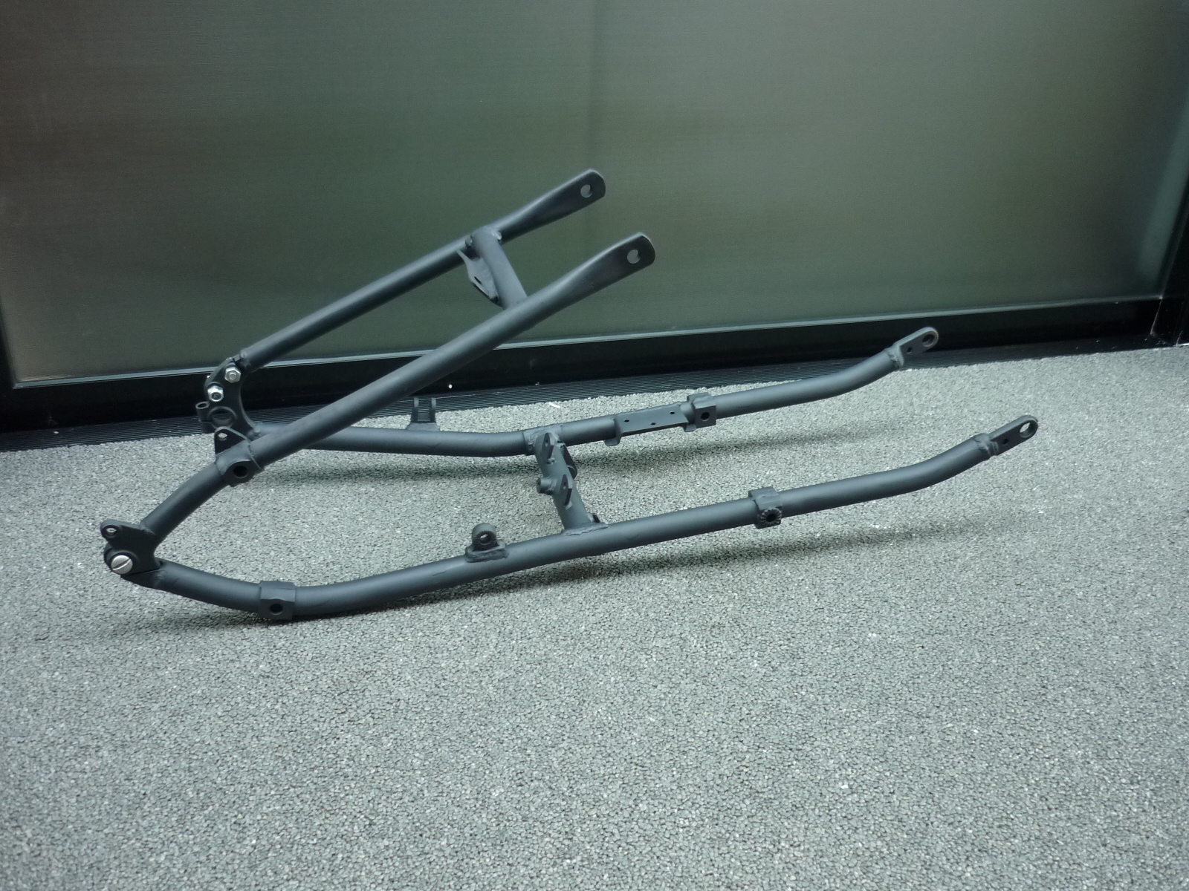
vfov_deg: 42.9
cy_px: 446
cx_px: 594
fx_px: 1133
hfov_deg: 55.4
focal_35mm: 33
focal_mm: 5.5
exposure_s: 1/30
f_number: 2.8
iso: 200
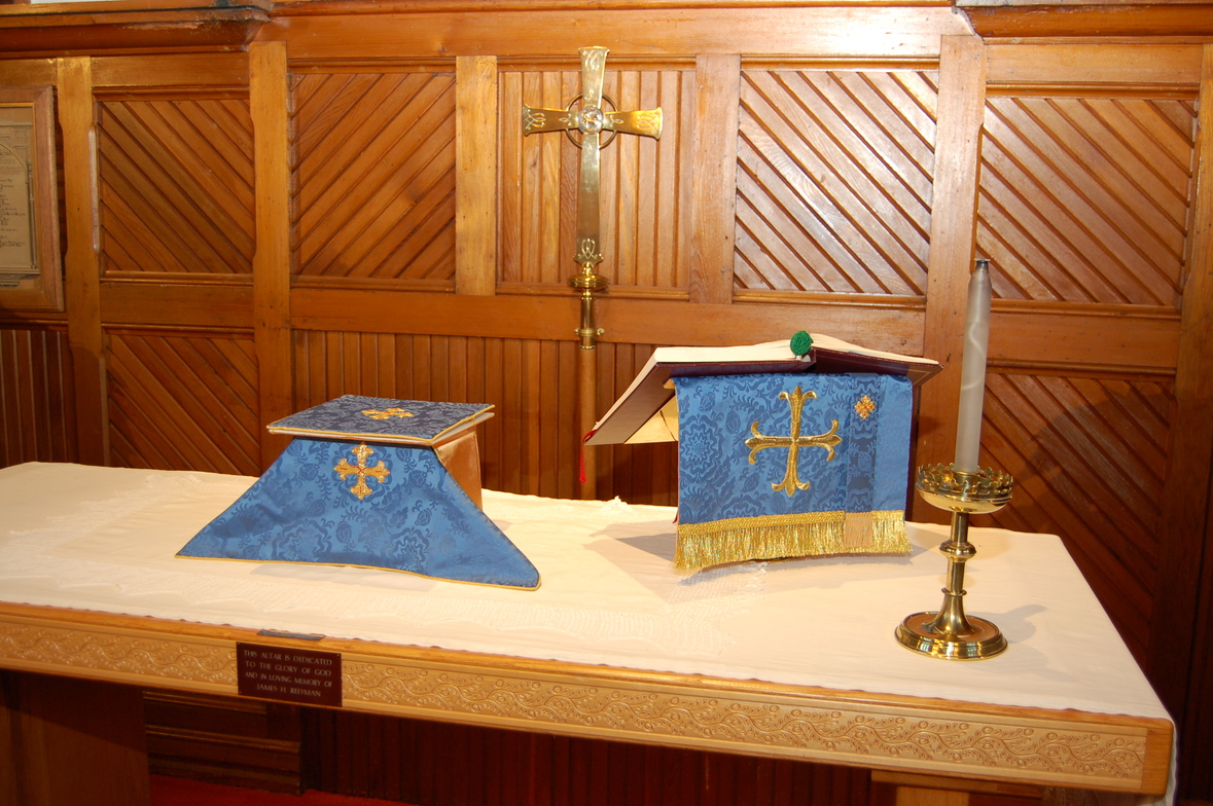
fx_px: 1161
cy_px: 403
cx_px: 606
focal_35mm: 34
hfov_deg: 55.1
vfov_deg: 38.3
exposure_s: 1/60
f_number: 4
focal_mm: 23
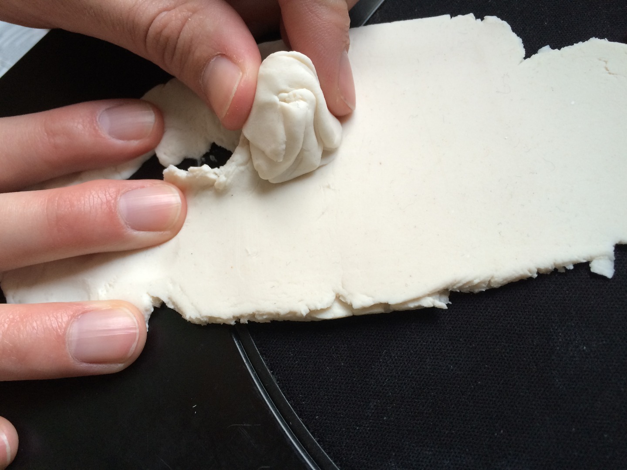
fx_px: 525
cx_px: 314
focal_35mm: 29
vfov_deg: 48.2
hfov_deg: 61.7
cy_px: 235
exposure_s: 1/30
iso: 64
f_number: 2.2
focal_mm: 4.15
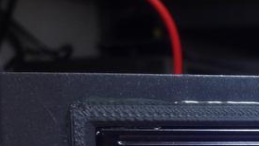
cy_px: 237
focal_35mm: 105
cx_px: 347
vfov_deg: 11.0
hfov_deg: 18.7
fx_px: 721
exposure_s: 1/24
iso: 50
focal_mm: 4.12
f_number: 2.4
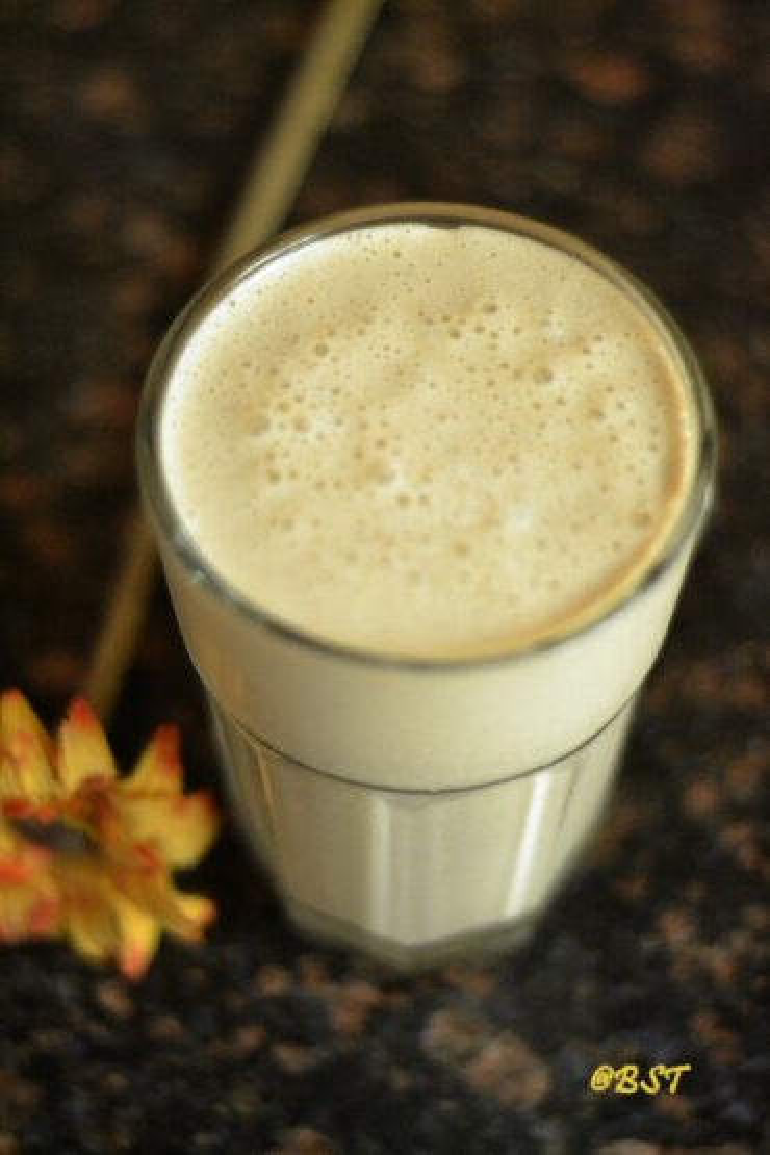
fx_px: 2406
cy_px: 578
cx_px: 385
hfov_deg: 18.2
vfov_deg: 27.0
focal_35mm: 75
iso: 2800
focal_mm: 50
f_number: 1.8
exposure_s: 1/60
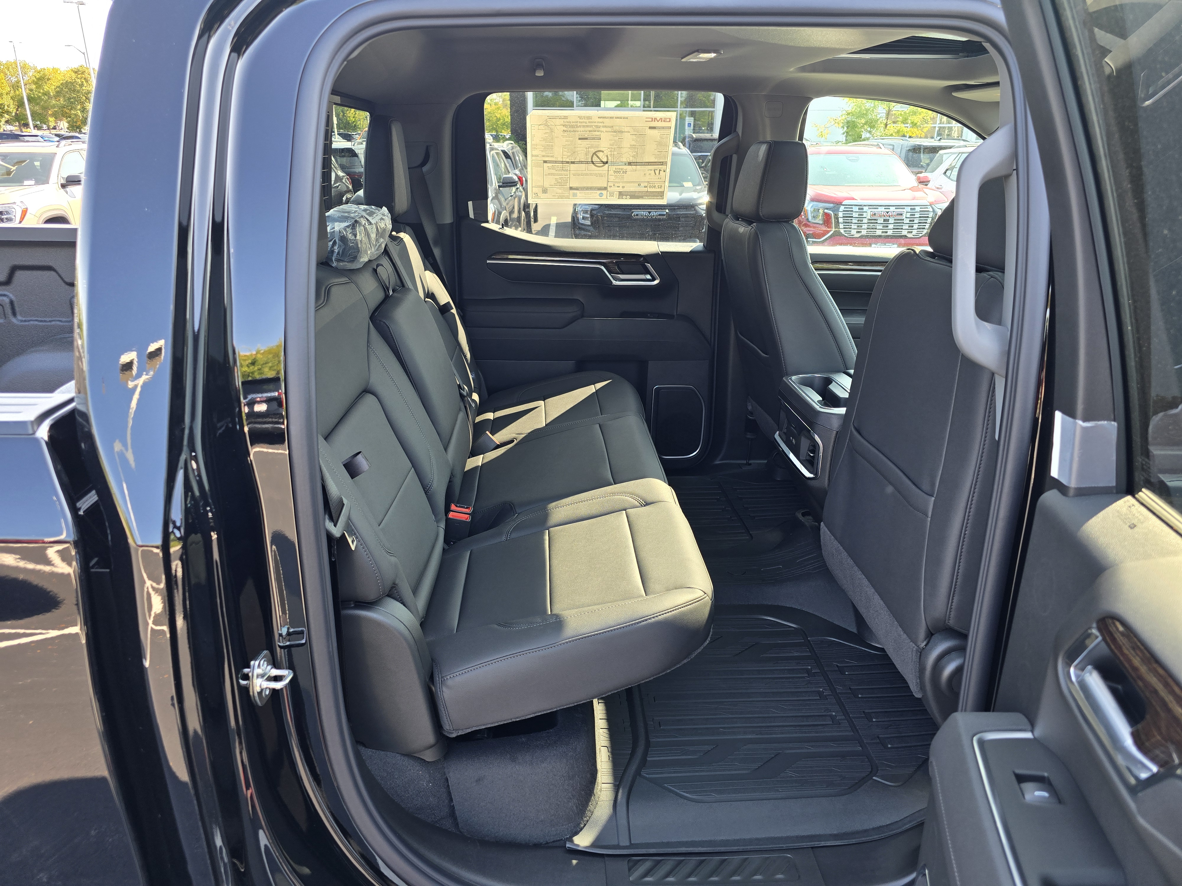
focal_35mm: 23
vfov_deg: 58.9
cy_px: 443
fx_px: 785
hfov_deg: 73.9
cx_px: 591
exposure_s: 1/180
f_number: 1.7
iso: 64
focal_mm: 6.3
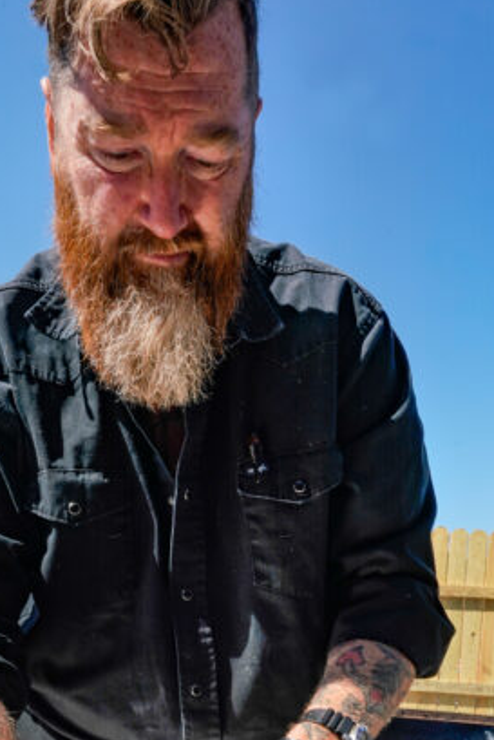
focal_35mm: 39
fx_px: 802
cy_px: 695
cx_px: 237
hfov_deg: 34.2
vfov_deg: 44.1
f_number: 18
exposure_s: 1/125
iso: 400
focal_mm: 19
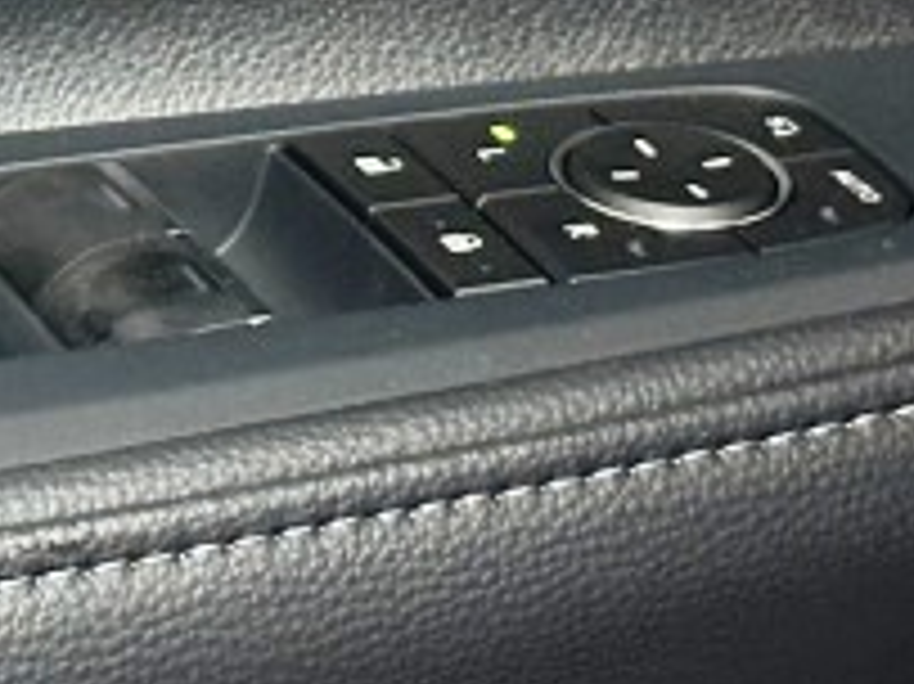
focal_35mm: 242
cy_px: -441
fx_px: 6386
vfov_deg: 6.0
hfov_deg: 8.1
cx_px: -234
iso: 500
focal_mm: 6.86
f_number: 1.78
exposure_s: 1/30
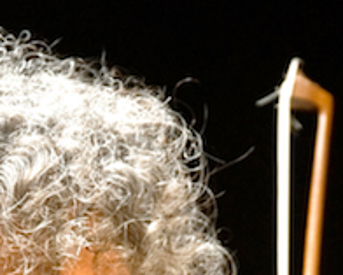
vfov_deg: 1.2
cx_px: 243
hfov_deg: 1.5
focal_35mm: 1289
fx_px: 13092
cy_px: 532
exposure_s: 1/125
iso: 800
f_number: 3.5
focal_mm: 270
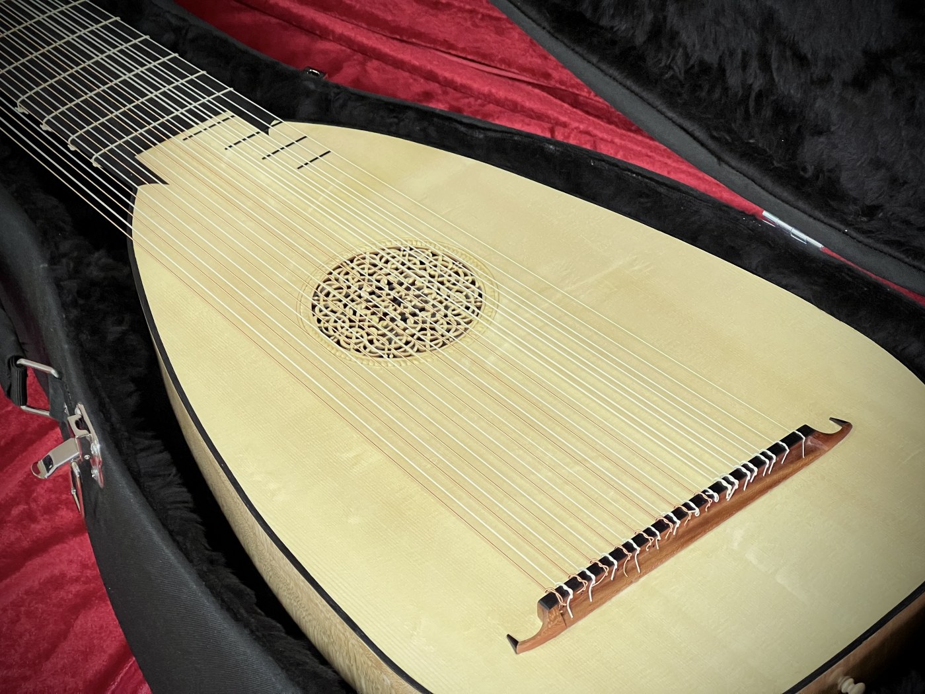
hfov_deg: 25.3
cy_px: 347
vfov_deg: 19.1
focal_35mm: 77
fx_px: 2058
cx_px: 462
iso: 800
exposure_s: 1/50
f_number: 2.8
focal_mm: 9
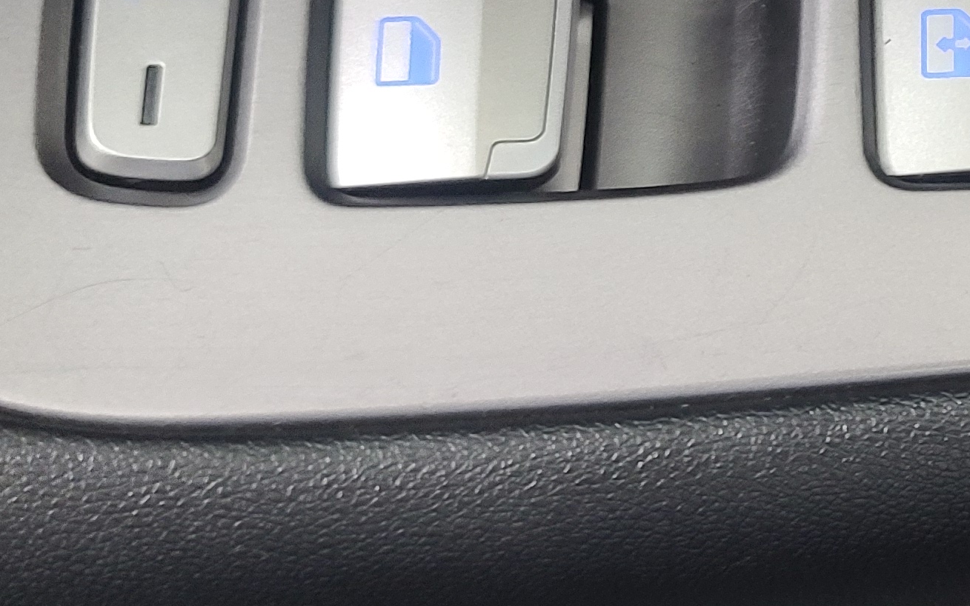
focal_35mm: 81
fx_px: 2141
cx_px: 1197
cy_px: 53
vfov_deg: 15.9
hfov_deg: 23.2
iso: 500
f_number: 1.8
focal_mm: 7
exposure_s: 1/40
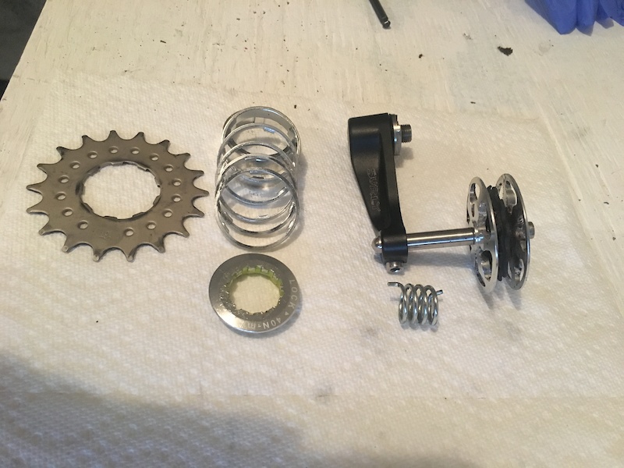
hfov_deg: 61.7
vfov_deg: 48.2
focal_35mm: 29
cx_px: 312
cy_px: 234
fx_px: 523
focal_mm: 4.15
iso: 250
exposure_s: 1/30
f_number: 2.2
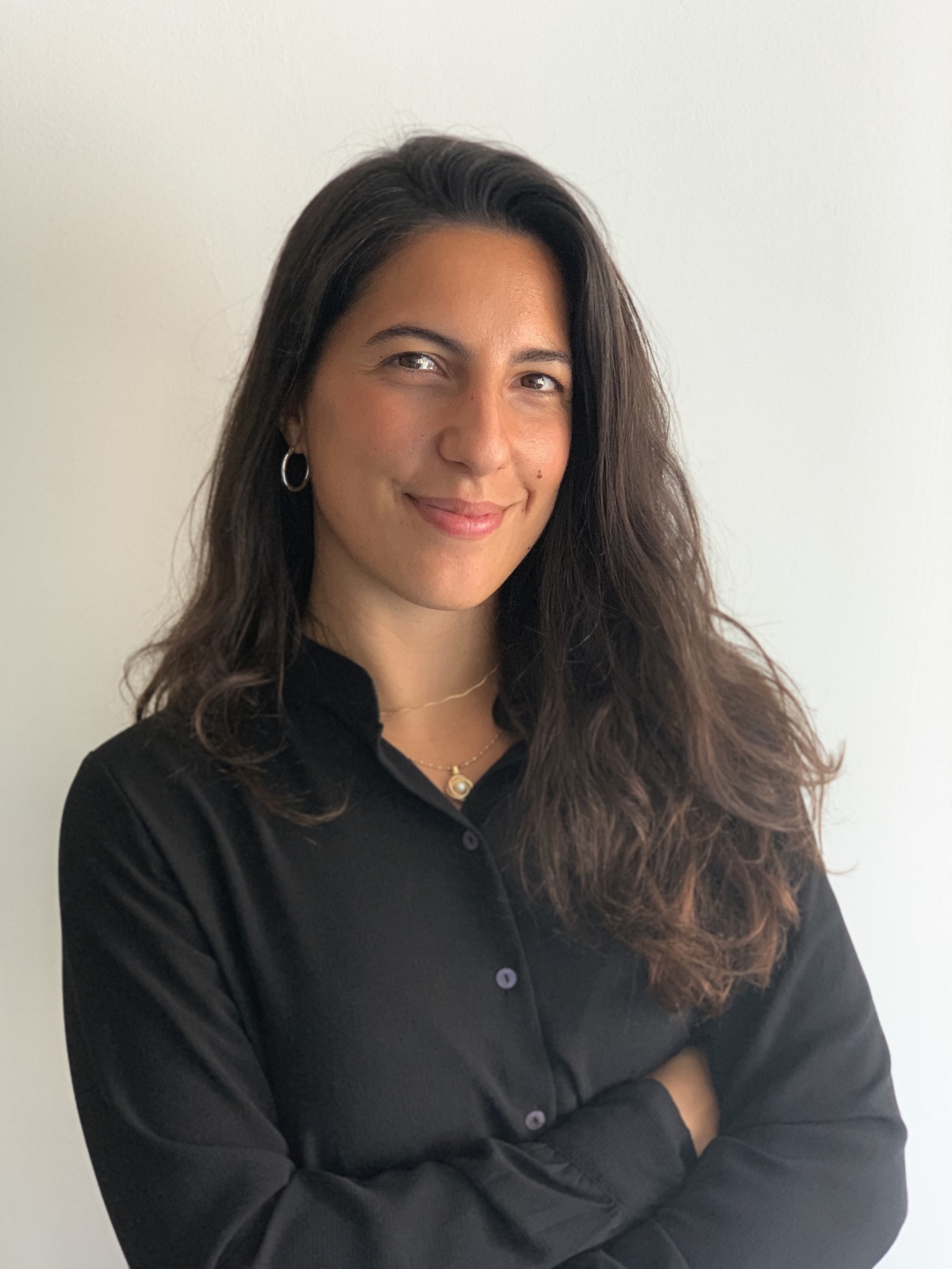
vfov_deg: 36.8
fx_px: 1907
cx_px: 476
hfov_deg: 28.0
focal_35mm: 52
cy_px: 634
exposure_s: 1/60
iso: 200
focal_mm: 6
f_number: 2.4
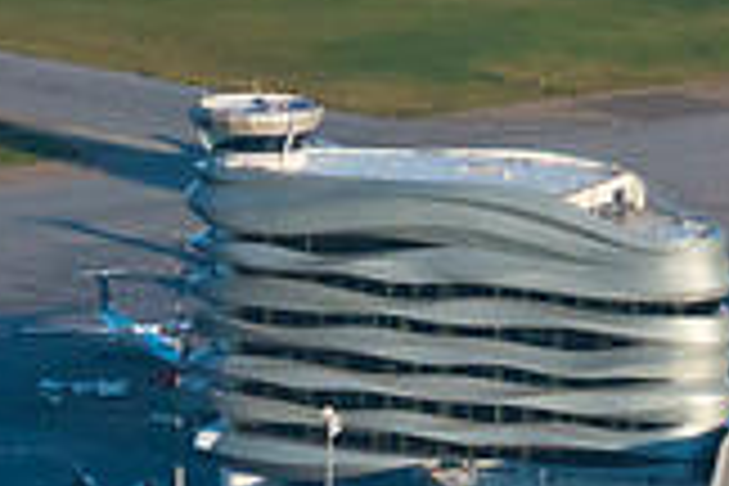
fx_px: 28854
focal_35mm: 1425
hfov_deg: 1.4
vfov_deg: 1.0
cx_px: 792
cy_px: 1226
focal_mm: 200
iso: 1600
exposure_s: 1/800
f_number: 9
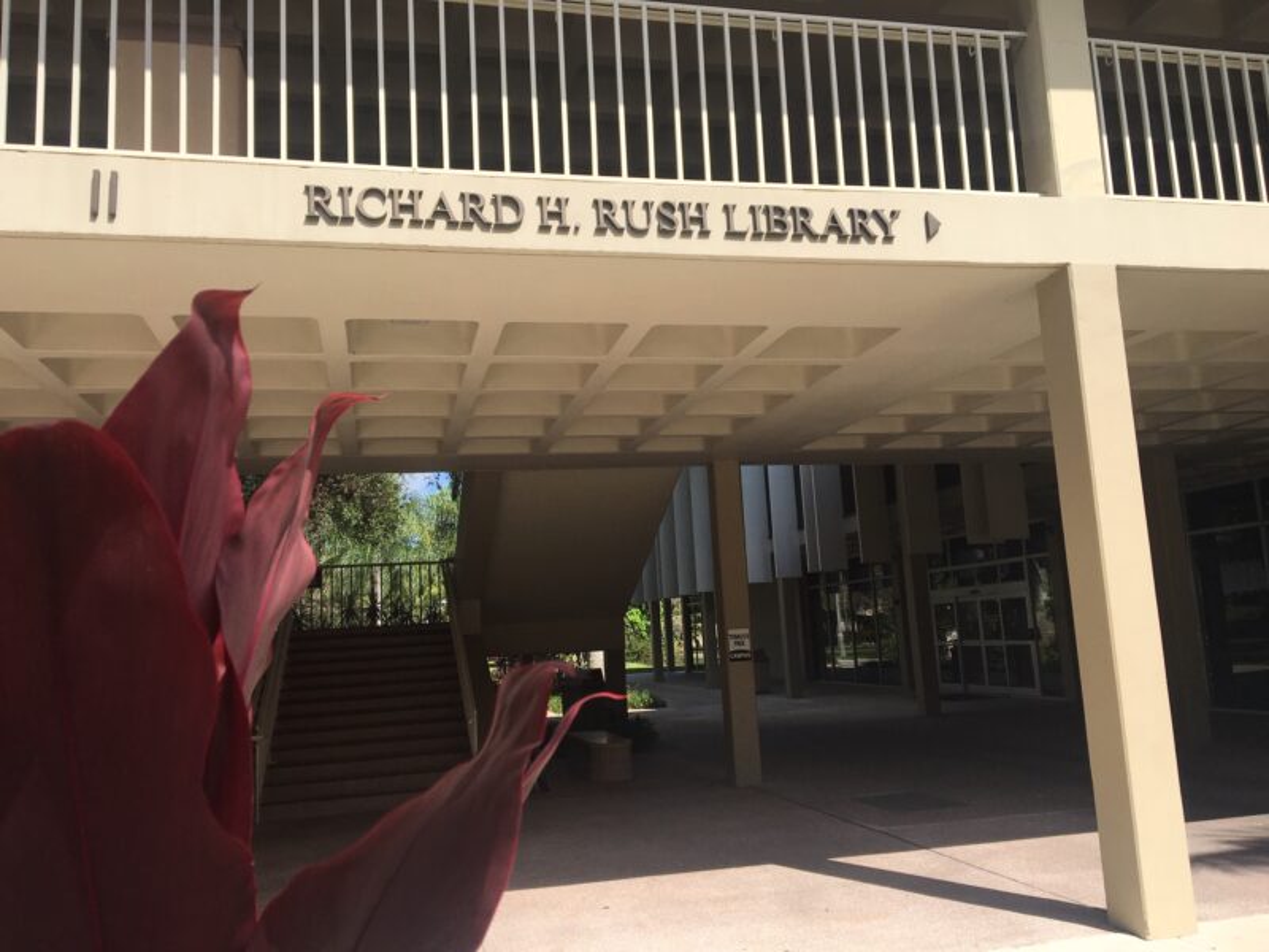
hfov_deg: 61.7
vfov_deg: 48.2
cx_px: 634
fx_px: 1063
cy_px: 476
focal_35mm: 29
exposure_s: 1/1425
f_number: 2.2
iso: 25
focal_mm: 4.15
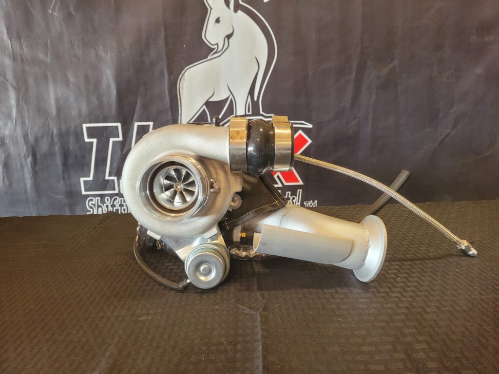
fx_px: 375
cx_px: 250
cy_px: 187
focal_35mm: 26
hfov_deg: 67.3
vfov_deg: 53.1
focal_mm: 5
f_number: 1.8
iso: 320
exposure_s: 1/119
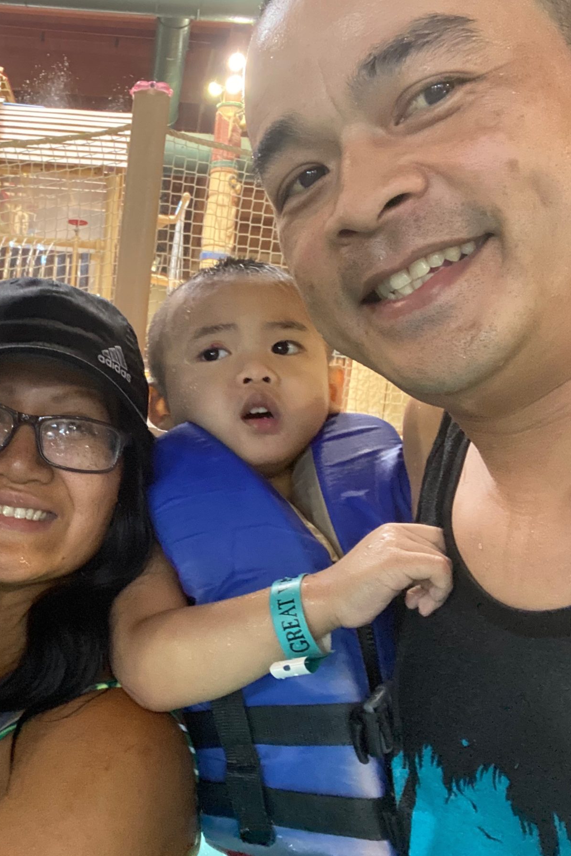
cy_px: 425
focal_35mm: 34
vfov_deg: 55.8
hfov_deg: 36.9
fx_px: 809
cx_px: 77
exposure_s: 1/40
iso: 400
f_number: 2.2
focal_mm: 2.71
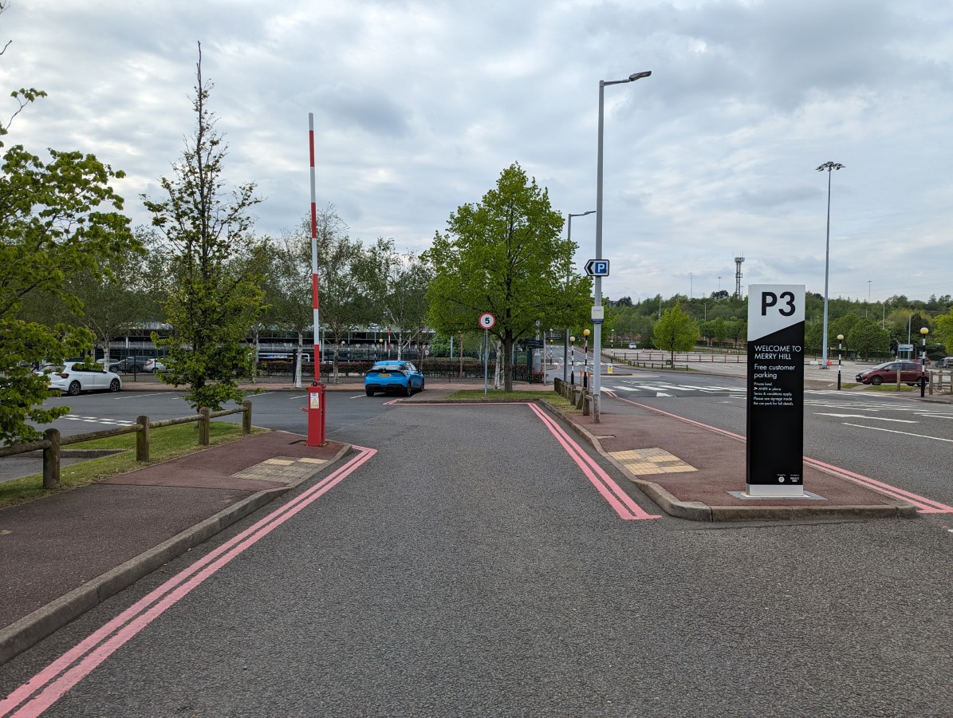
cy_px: 359
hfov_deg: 71.5
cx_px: 476
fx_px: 662
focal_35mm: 24
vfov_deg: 56.9
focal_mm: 6.81
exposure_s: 1/1595
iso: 48
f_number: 1.85
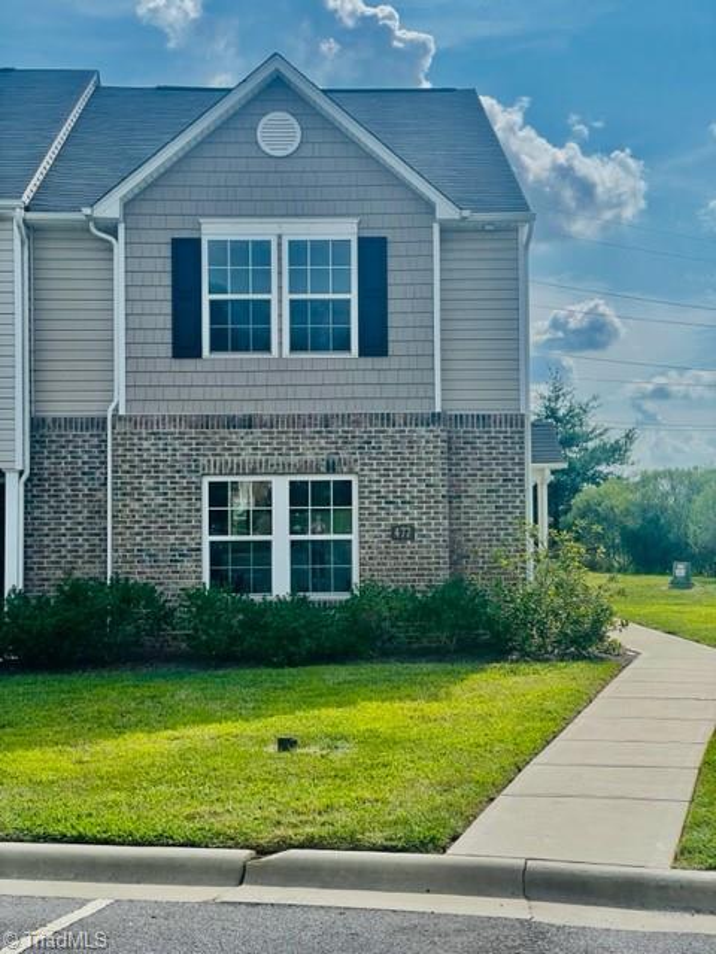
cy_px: 477
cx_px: 358
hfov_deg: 28.0
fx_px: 1434
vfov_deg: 36.8
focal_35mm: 52
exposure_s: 1/2179
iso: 25
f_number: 2
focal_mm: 6
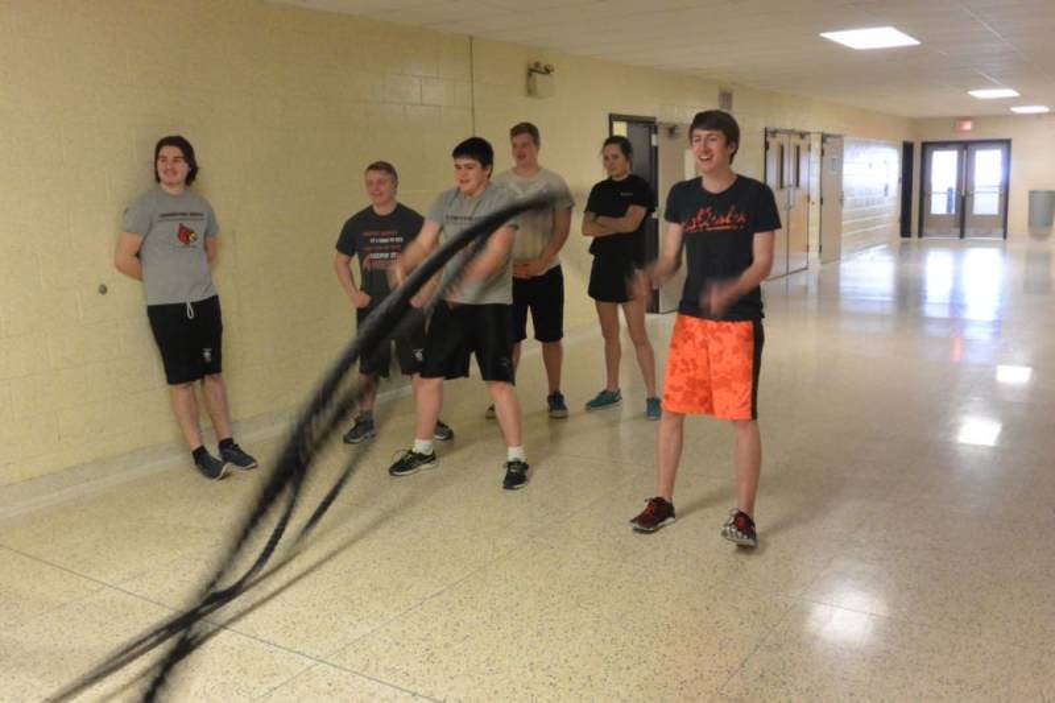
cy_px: 352
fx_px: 938
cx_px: 528
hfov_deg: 58.7
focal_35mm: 32
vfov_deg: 41.1
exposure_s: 1/30
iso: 1000
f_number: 3.8
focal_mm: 12.2
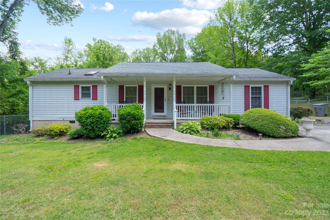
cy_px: 110
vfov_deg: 73.7
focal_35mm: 16
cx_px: 165
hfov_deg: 96.7
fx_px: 147
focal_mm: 16
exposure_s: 1/100
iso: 100
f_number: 6.3
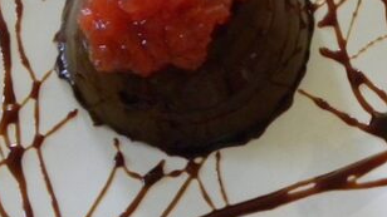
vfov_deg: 14.2
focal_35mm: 85
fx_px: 872
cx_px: 283
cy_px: 71
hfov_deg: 24.8
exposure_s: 1/60
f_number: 2.8
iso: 400
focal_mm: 5.9
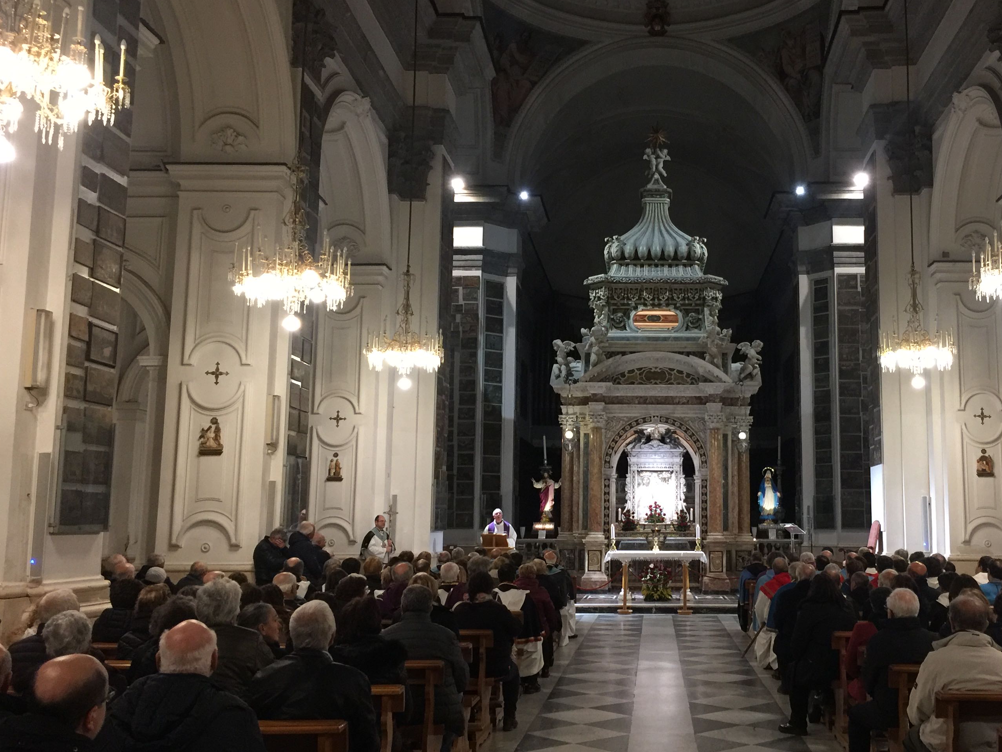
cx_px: 627
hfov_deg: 49.6
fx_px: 1071
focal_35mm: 37
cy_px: 361
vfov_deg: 38.7
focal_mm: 4.15
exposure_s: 1/17
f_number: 2.2
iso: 125
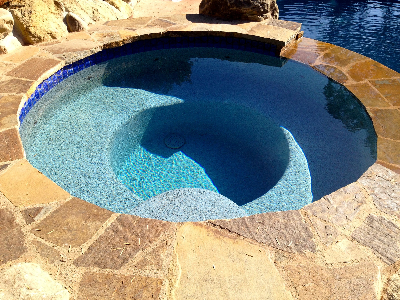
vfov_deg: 40.7
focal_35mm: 35
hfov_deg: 52.6
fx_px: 404
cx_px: 200
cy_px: 150
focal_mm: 4.28
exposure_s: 1/863
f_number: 2.4
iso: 50
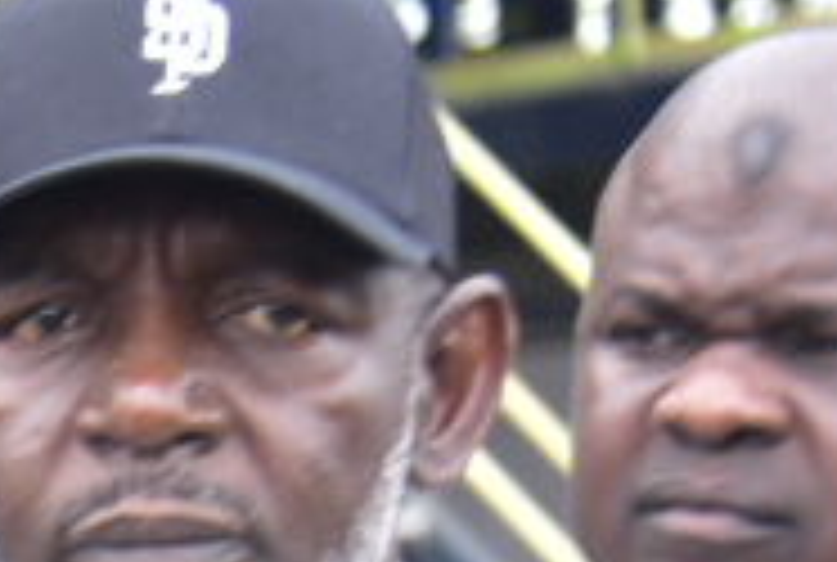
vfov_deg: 3.6
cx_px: -1544
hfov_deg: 5.2
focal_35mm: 378
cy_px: 1160
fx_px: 8810
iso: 64
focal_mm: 55
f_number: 4
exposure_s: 1/60
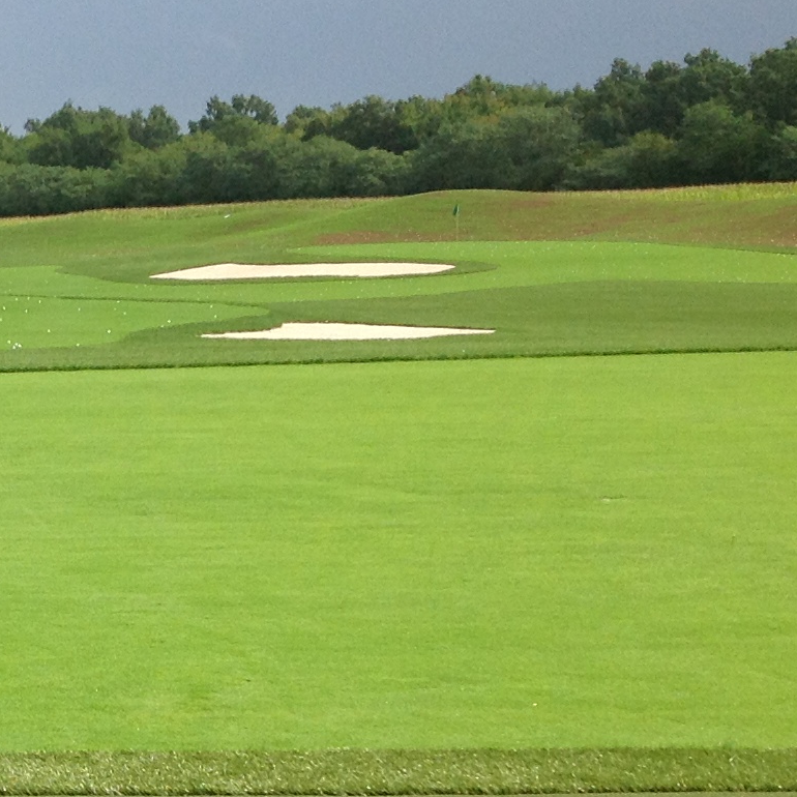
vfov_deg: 16.4
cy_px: 791
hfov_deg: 15.8
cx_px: -259
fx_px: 2709
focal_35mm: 104
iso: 50
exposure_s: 1/1314
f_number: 2.4
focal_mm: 4.28
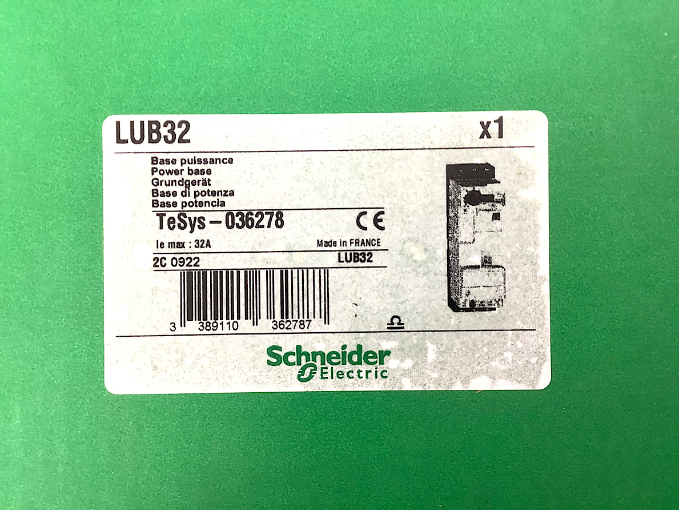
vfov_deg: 45.4
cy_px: 255
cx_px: 340
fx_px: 608
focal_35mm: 31
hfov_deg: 58.3
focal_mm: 3.3
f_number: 2.4
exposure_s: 1/50
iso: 125
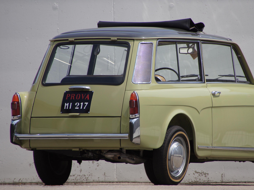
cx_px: 153
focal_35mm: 453
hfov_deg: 4.4
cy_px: 98
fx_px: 3324
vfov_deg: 3.3
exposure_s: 1/640
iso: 100
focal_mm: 250
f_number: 6.3
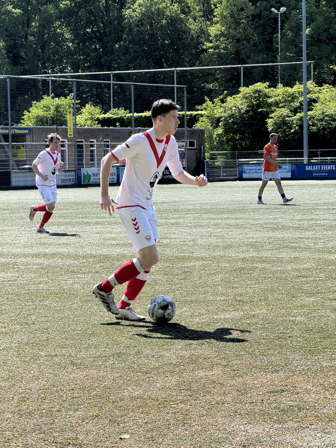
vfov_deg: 16.4
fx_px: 1553
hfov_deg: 12.3
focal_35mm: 120
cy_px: 224
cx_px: 168
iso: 64
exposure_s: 1/728
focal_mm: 15.66
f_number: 2.8
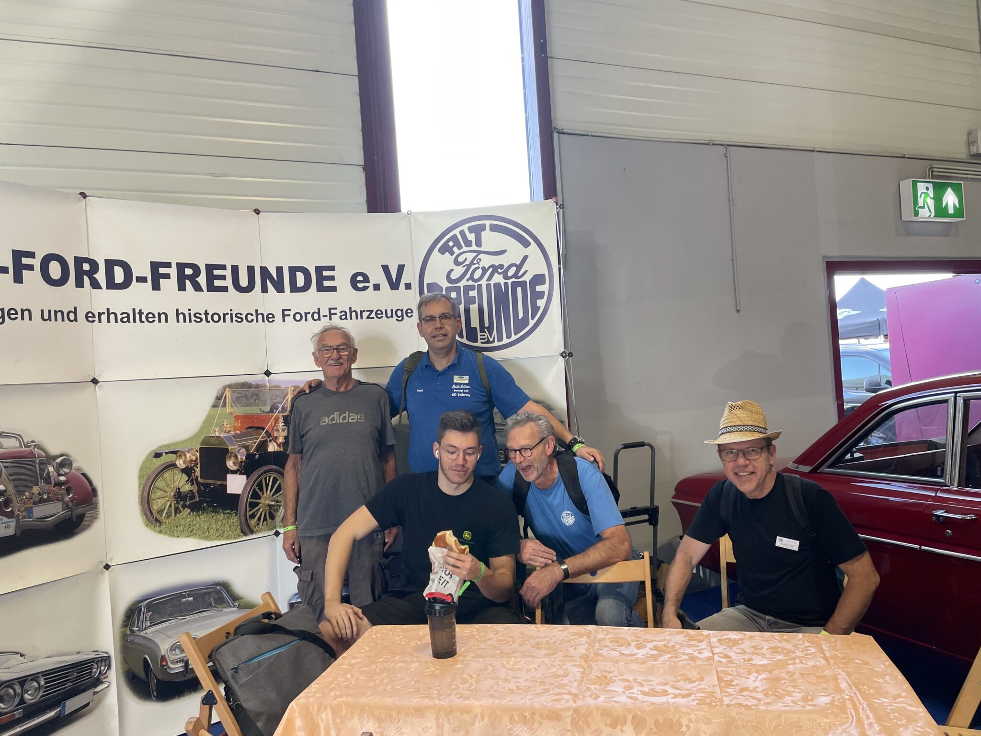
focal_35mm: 26
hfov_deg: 67.3
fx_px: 737
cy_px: 368
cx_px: 490
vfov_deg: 53.1
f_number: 1.6
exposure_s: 1/121
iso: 100
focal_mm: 4.2
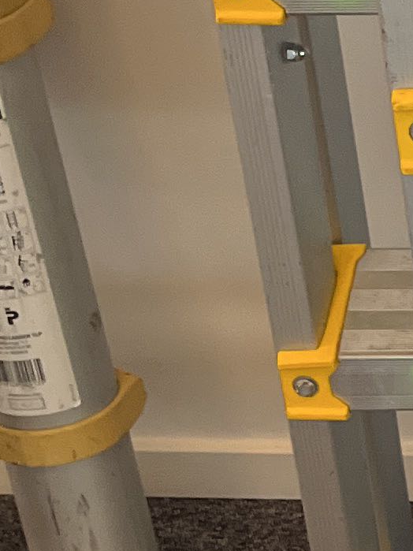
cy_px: 322
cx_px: 1091
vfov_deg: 13.2
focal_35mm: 150
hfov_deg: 8.7
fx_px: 2387
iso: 200
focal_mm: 5.1
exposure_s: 1/60
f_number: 1.6
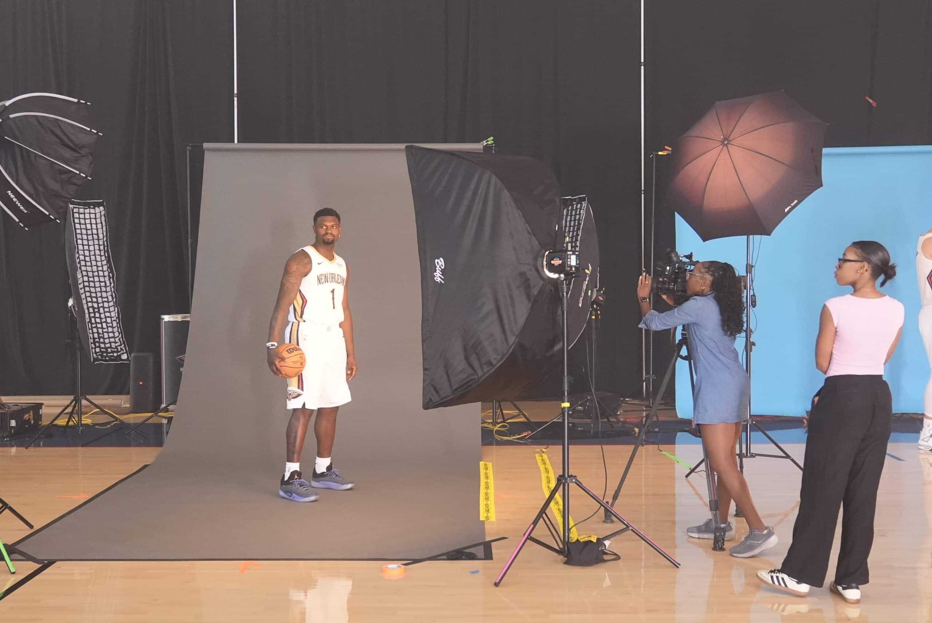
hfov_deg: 48.4
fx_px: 1036
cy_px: 312
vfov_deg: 33.5
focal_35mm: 40
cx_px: 466
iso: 5000
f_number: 2.8
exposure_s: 1/100
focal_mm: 27
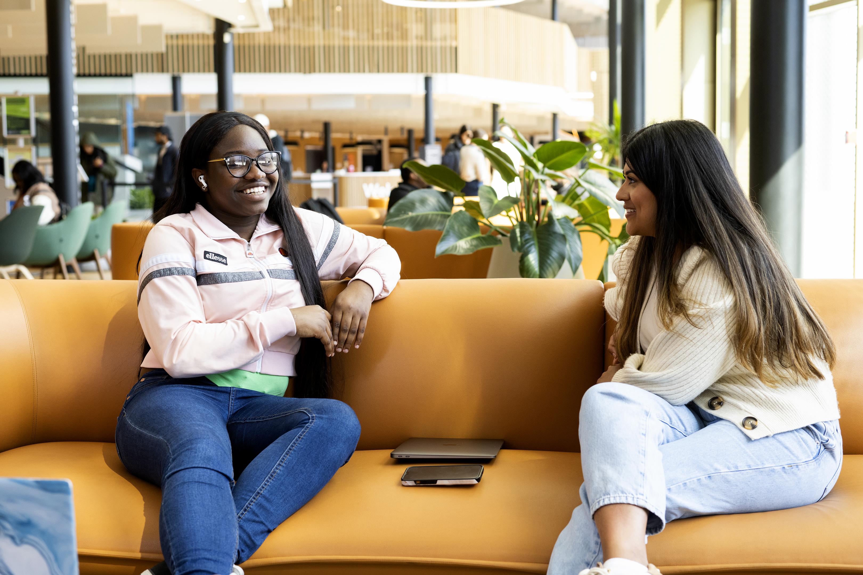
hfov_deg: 39.6
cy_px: 288
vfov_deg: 27.0
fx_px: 1199
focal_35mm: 50
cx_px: 432
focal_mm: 50
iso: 800
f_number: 5
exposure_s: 1/200
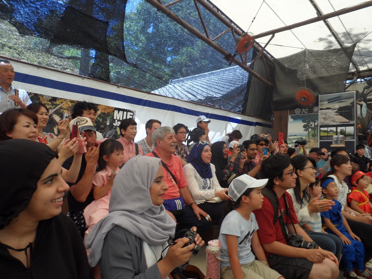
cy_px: 140
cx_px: 186
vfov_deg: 53.1
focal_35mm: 26
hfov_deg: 67.3
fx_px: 279
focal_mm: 4.9
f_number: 3.3
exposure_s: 1/45
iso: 80
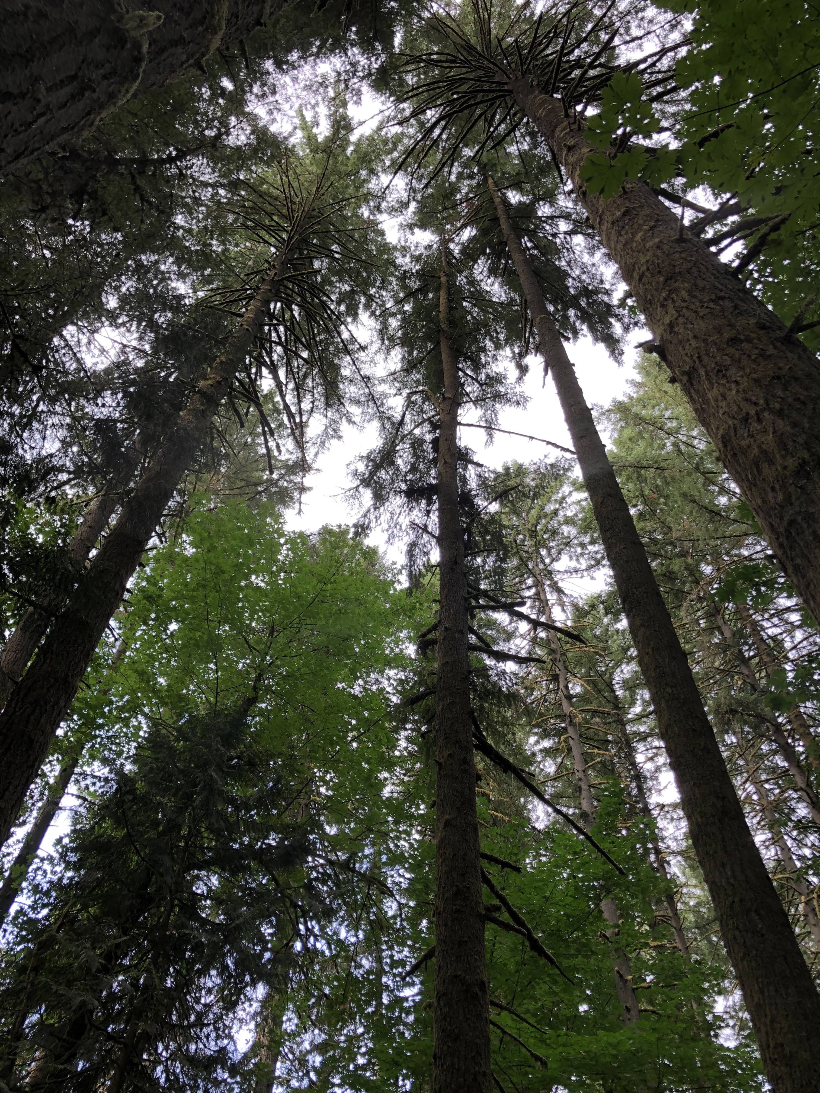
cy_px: 546
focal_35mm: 28
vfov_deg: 63.4
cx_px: 410
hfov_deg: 49.7
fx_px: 884
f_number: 1.8
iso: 32
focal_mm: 3.99
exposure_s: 1/120
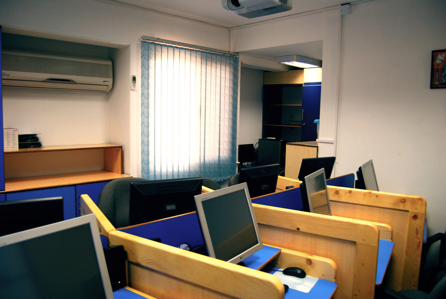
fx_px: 335
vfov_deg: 48.0
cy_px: 150
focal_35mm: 27
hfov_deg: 67.3
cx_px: 223
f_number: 3.5
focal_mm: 18
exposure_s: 1/15
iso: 100
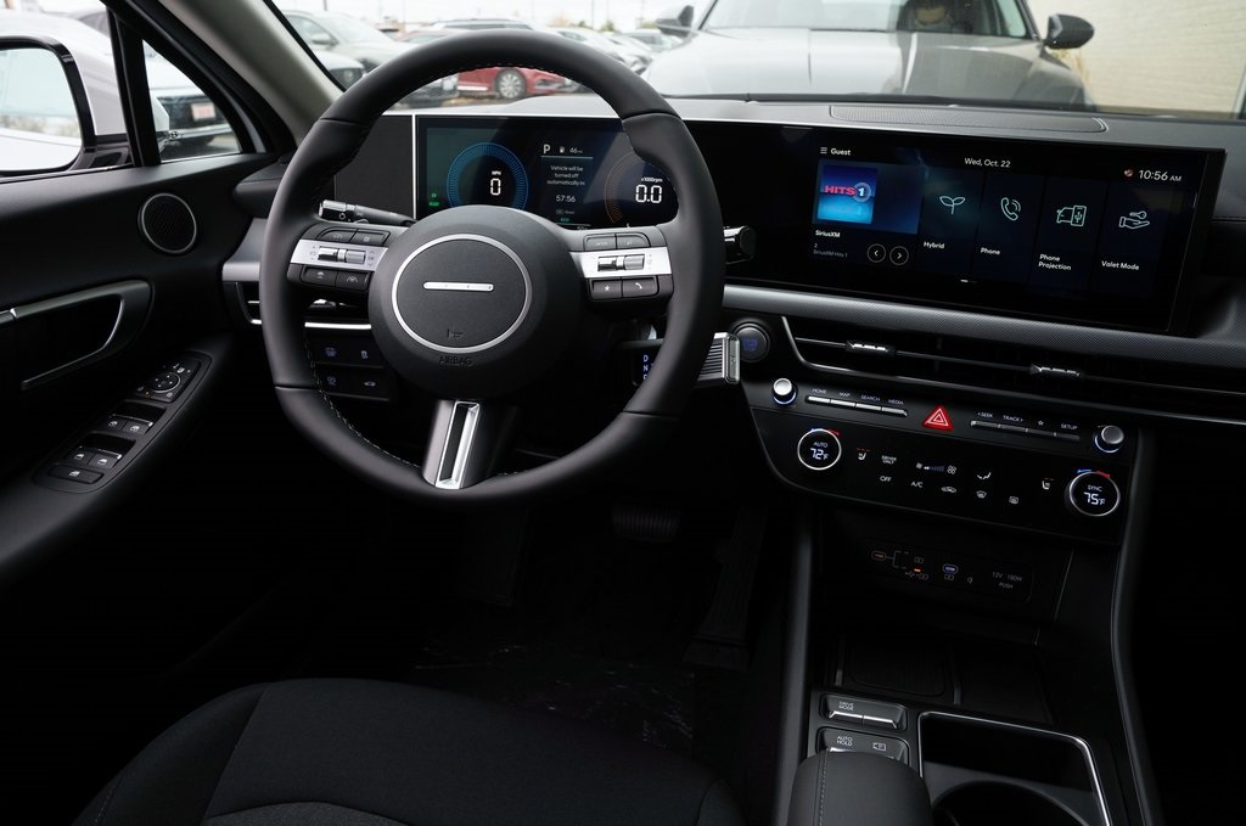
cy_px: 413
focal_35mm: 24
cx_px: 623
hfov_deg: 73.8
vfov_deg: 53.0
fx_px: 829
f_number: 8
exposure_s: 1/30
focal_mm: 24
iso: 250
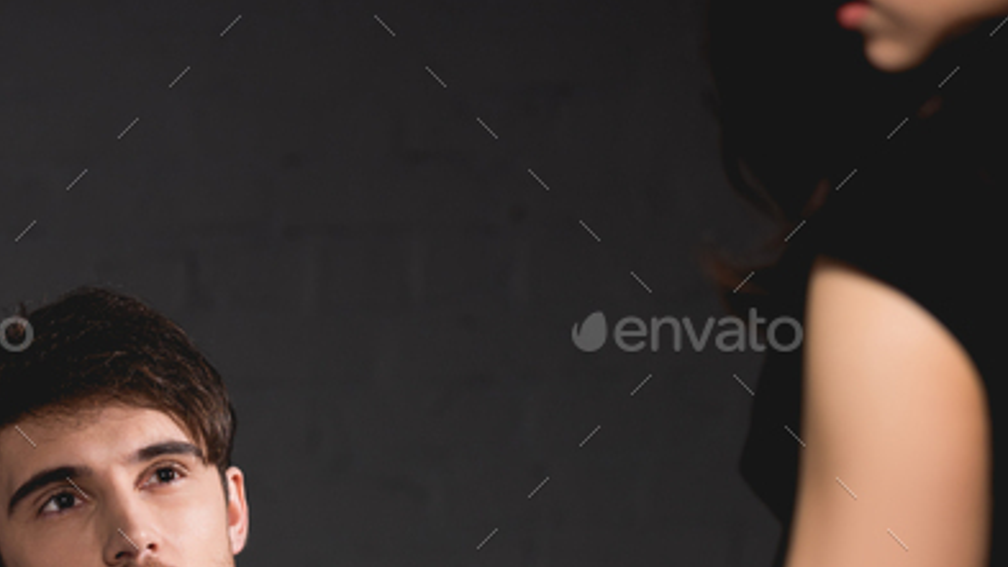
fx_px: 7884
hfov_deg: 7.3
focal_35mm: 295
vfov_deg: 4.1
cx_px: 295
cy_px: 1083
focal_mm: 125
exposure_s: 1/160
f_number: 5
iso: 100
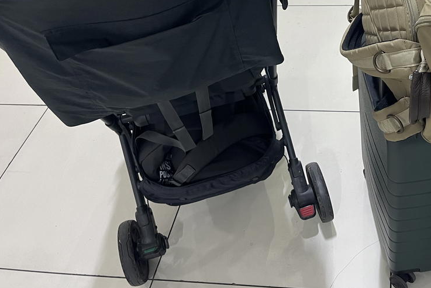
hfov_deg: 43.0
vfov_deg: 30.1
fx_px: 527
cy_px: 78
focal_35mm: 44
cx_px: 327
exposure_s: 1/60
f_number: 1.6
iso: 125
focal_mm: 5.1
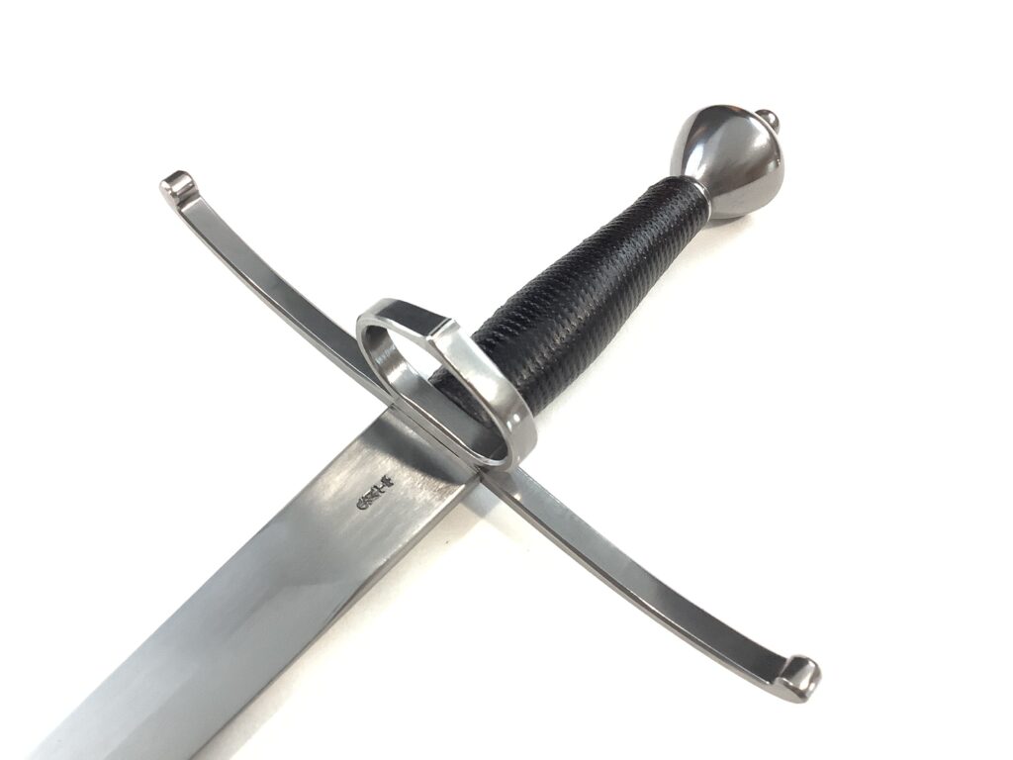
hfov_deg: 58.4
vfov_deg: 45.4
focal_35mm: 31
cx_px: 506
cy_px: 380
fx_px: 907
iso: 250
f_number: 2.4
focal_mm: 3.3
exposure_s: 1/60
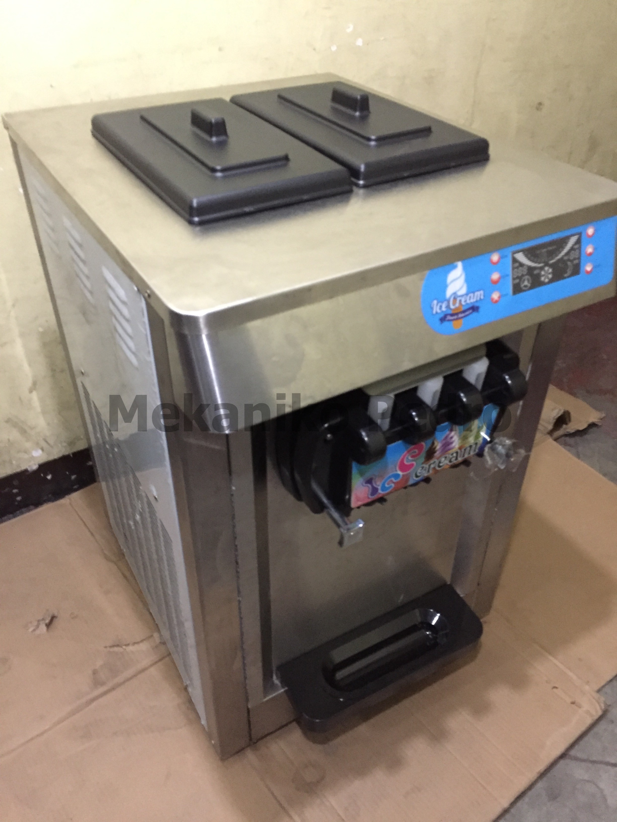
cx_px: 308
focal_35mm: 29
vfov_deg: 61.7
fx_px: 689
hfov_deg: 48.2
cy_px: 411
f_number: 2.2
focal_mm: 4.15
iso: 800
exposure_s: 1/15
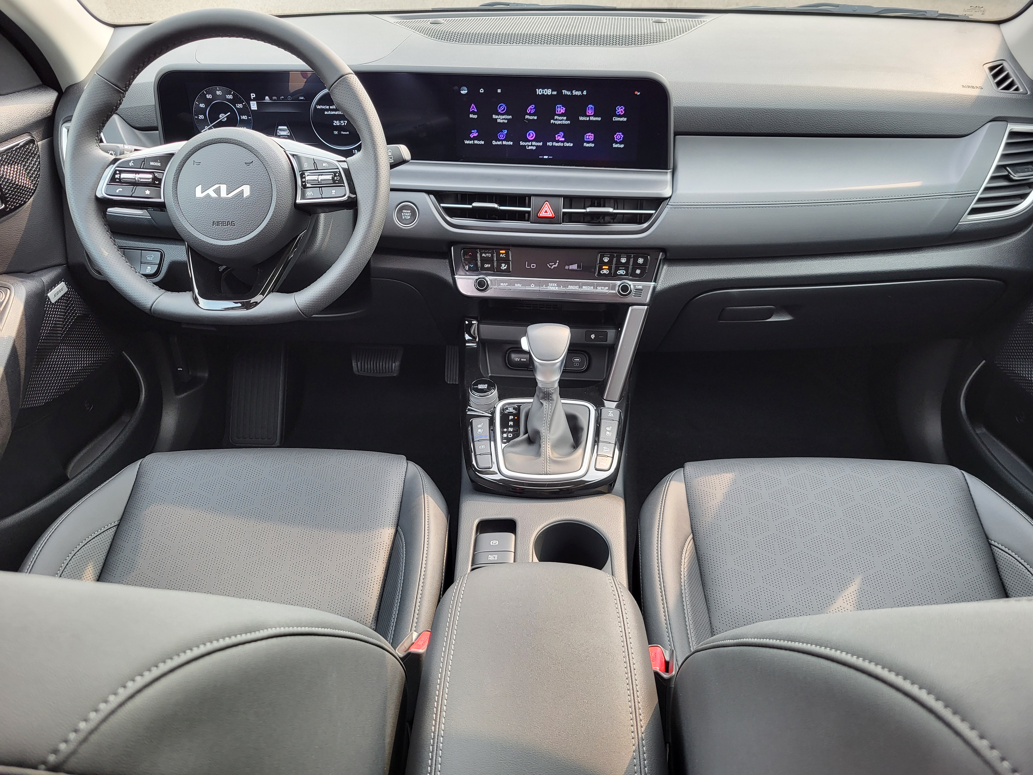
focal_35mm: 26
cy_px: 388
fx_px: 776
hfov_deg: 67.3
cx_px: 516
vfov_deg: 53.1
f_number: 1.8
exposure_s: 1/120
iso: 64
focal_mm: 5.4
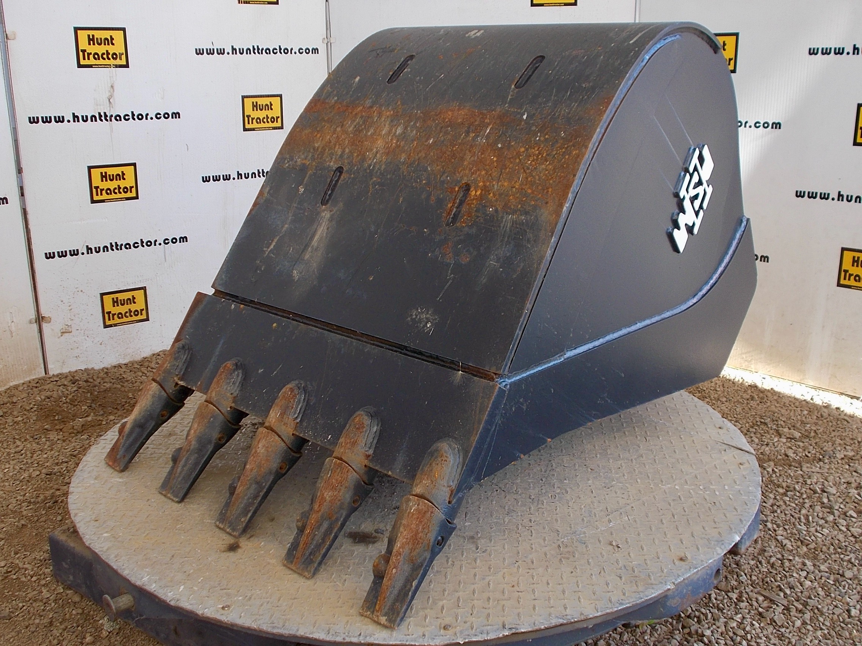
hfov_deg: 47.9
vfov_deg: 36.8
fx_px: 971
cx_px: 431
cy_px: 323
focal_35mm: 39
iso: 80
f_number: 3.9
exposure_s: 1/60
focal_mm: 6.9
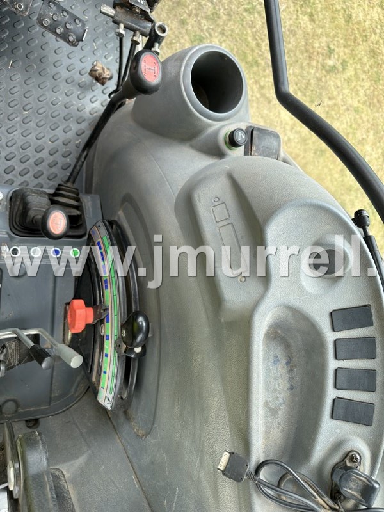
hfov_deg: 56.8
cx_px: 192
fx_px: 355
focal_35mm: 24
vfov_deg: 71.6
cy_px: 256
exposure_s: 1/437
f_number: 1.78
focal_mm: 6.86
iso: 80
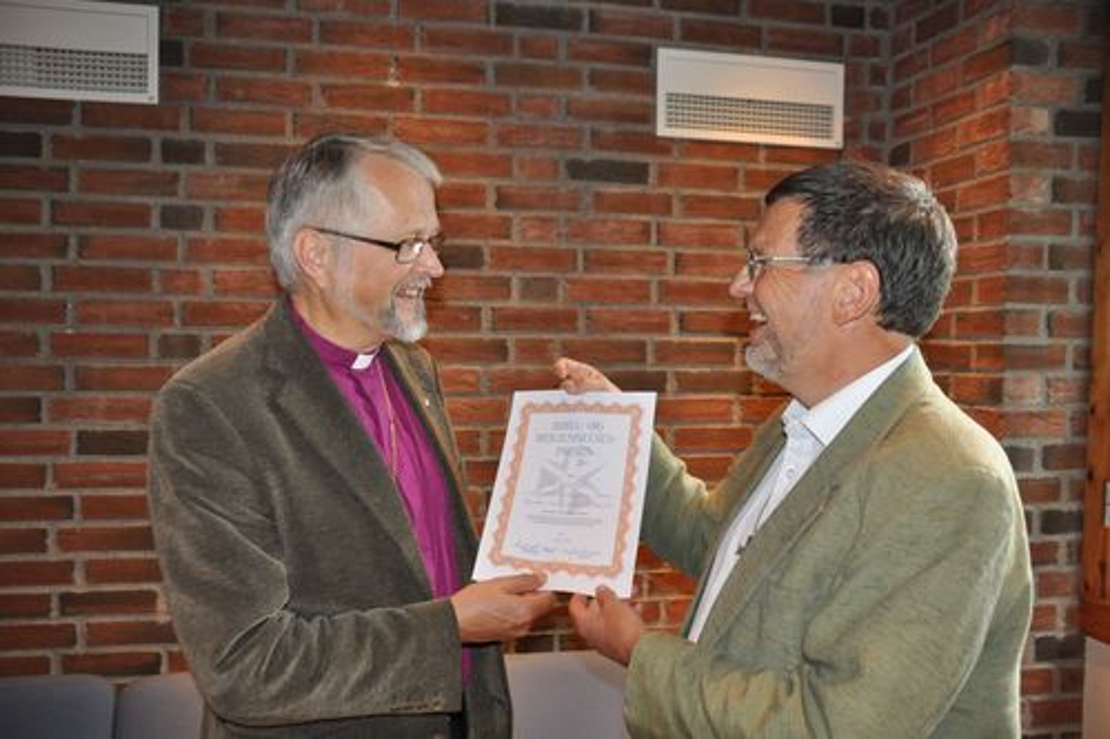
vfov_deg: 43.6
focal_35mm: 30
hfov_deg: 61.9
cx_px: 555
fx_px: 925
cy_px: 370
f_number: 4.5
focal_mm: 20
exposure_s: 1/60
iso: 1250
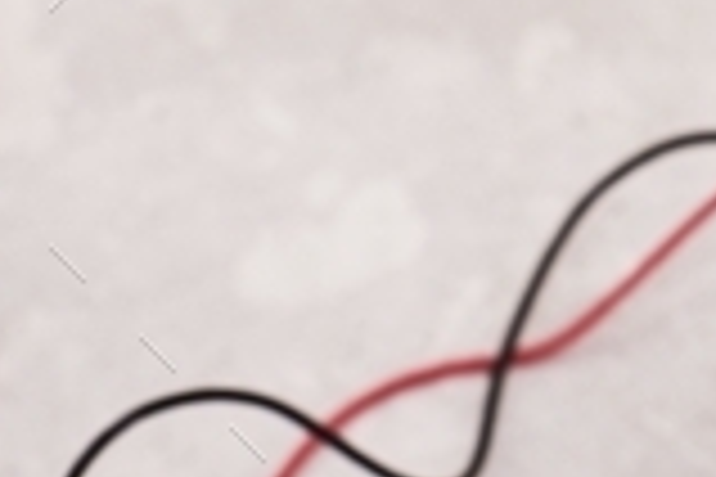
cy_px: -338
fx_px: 3699
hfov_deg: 10.4
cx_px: 1261
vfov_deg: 7.2
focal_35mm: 186
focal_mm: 50
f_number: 4.5
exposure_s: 1/80
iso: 200
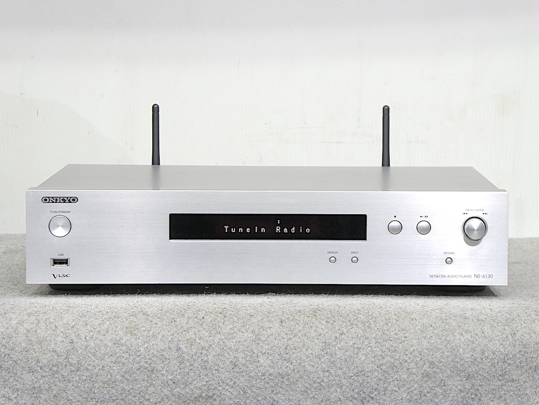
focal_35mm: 115
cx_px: 270
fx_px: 1791
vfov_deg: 12.9
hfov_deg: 17.1
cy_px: 202
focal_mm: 20.6
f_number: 5.1
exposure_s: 1/8
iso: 200
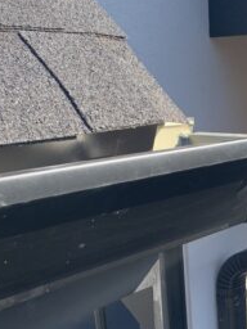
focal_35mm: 65
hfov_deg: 22.0
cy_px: 332
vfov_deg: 28.0
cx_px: 230
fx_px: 618
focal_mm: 4.25
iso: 25
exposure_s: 1/651
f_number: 1.8
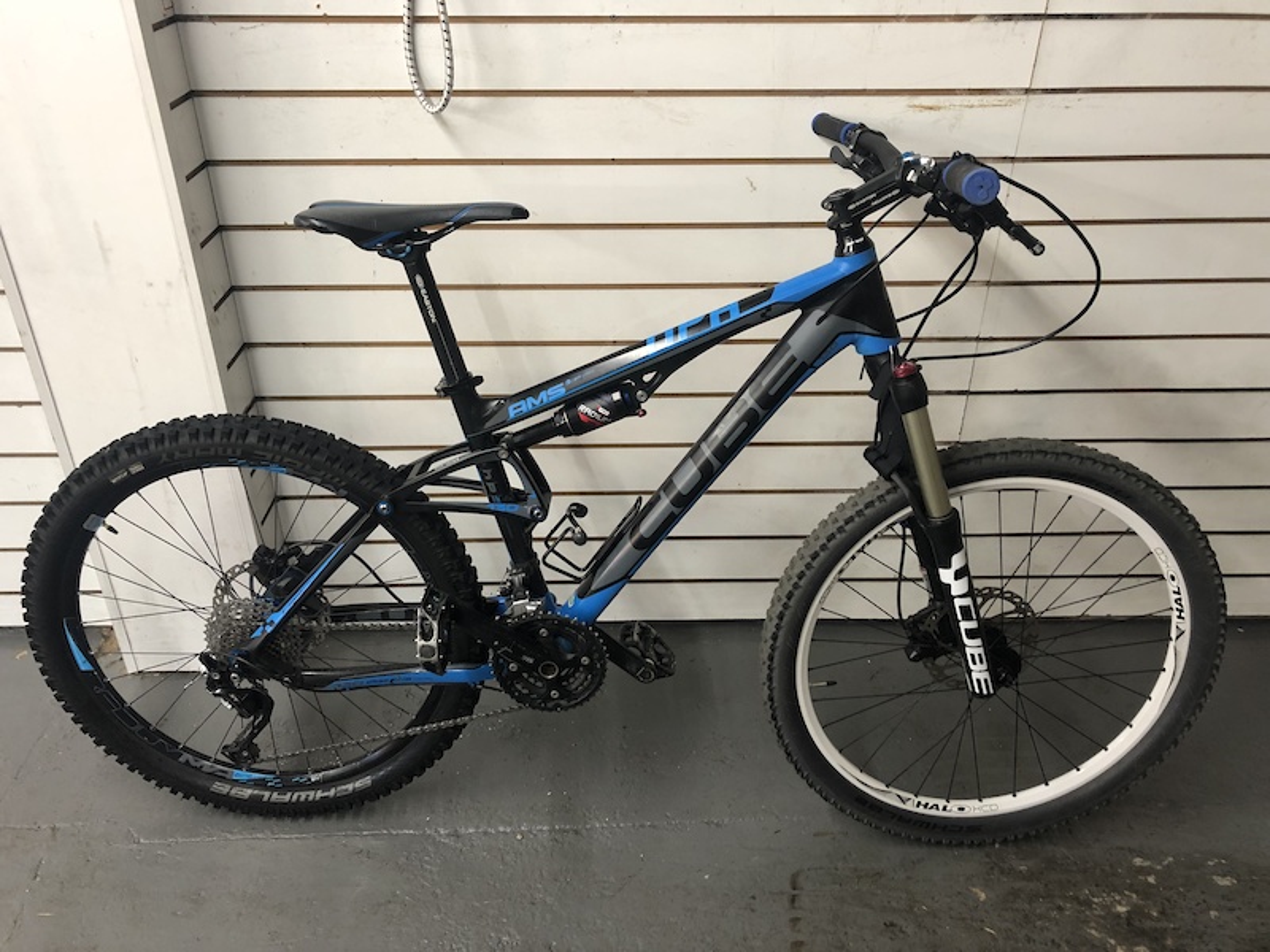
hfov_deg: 63.4
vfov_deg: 49.7
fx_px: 1027
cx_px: 635
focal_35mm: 28
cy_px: 476
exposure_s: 1/17
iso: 50
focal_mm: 3.99
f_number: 1.8
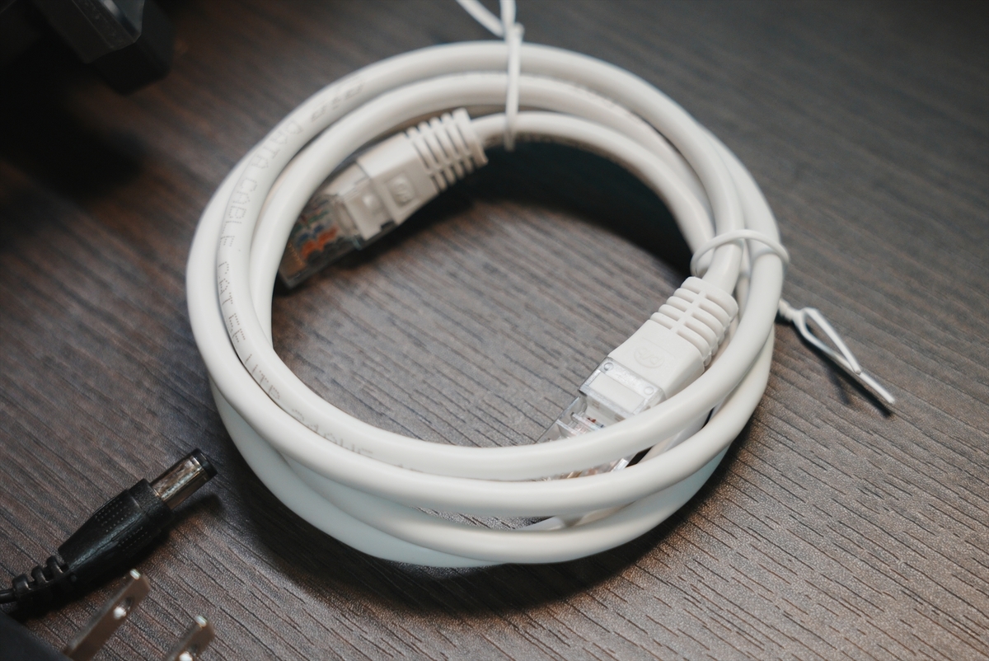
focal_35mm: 65
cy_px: 330
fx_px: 1787
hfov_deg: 30.9
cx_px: 494
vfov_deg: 21.0
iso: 2500
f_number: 5.6
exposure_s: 1/125
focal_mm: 65
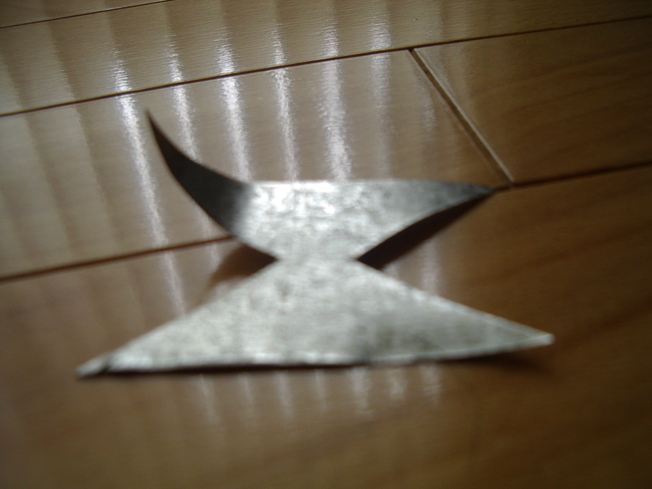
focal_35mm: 38
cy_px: 244
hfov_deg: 49.0
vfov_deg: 37.7
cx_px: 326
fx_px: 716
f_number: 2.6
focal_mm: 5.8
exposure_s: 1/60
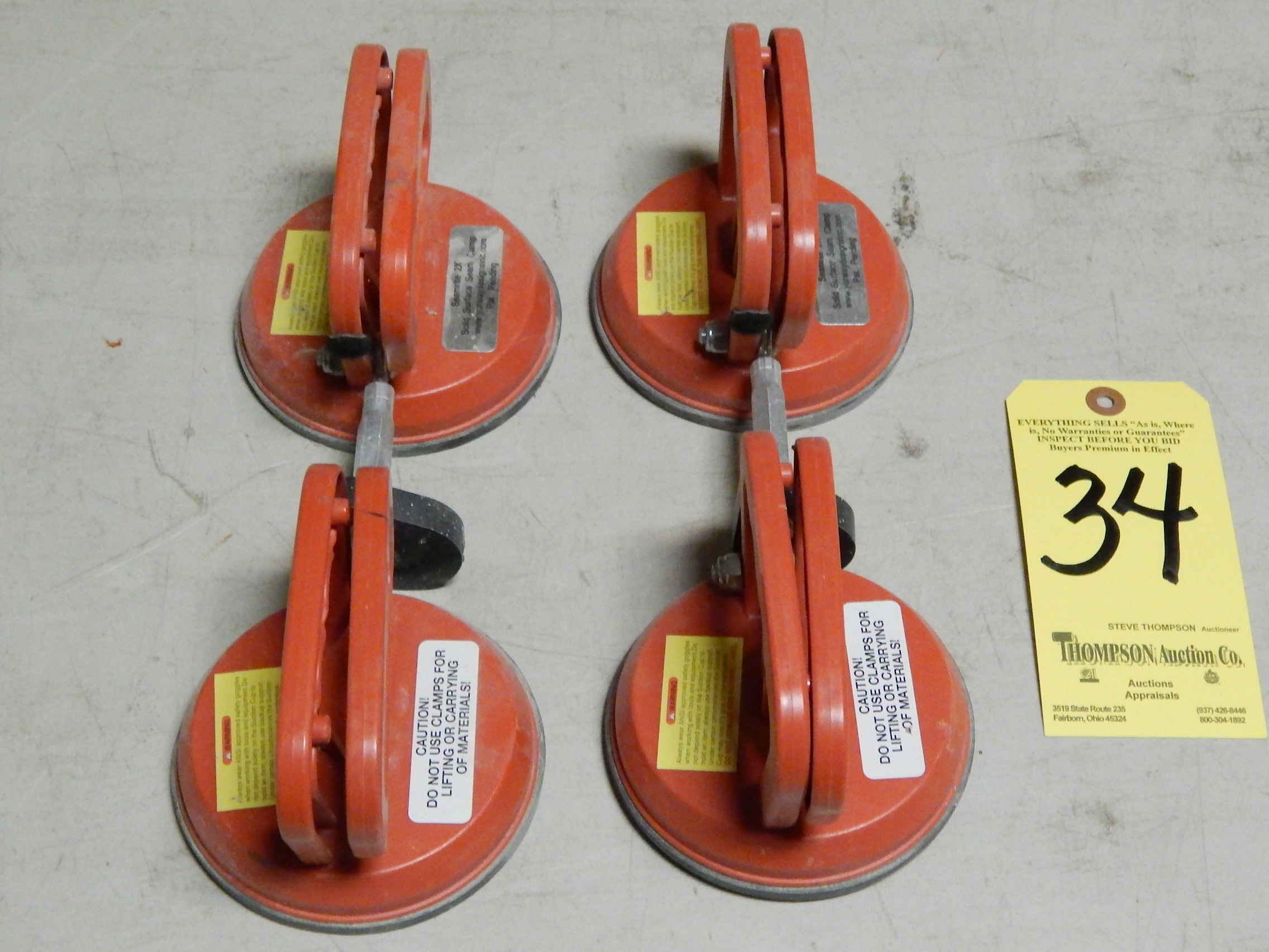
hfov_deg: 31.7
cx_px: 634
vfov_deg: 24.0
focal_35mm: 61
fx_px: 2236
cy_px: 476
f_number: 4
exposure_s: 1/40
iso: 1600
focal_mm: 10.9
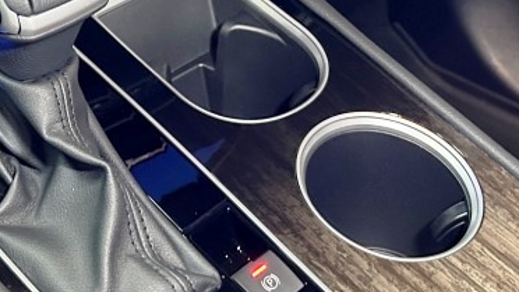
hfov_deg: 29.3
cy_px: -109
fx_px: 991
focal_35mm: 72
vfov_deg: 15.7
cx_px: 198
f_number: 1.78
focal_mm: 6.86
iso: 640
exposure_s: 1/40
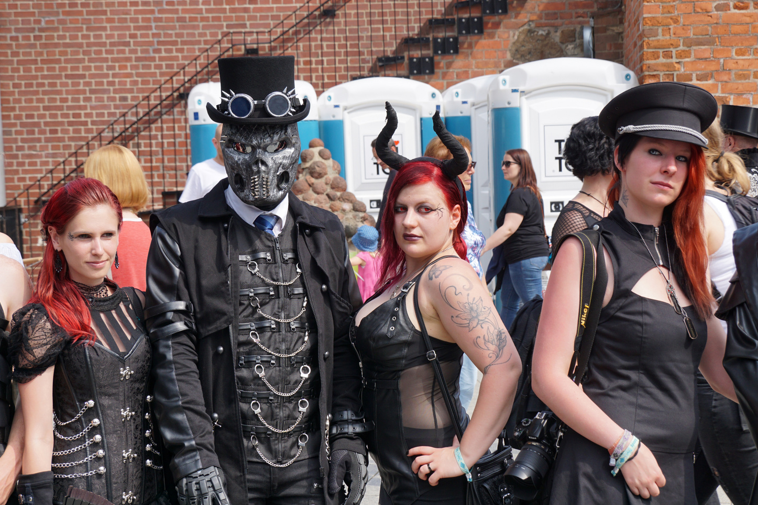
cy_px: 272
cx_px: 404
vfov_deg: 18.1
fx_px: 1591
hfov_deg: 26.8
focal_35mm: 76
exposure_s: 1/200
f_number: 7.1
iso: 100
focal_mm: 45
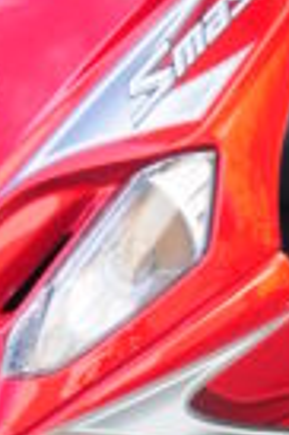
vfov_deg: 1.9
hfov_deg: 1.2
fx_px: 13290
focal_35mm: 1101
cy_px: 622
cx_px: 118
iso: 400
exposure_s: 1/160
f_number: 7.1
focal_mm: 98
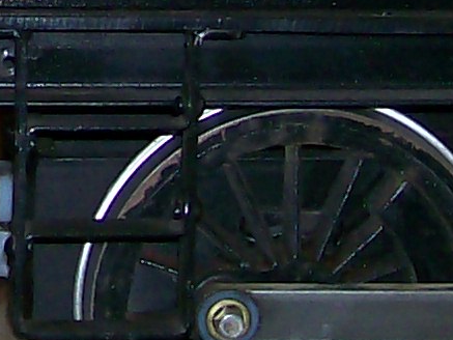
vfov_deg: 5.8
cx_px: -323
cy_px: -283
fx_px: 3312
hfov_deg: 7.6
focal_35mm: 253
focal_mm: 6
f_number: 2.7
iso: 80
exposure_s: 1/64
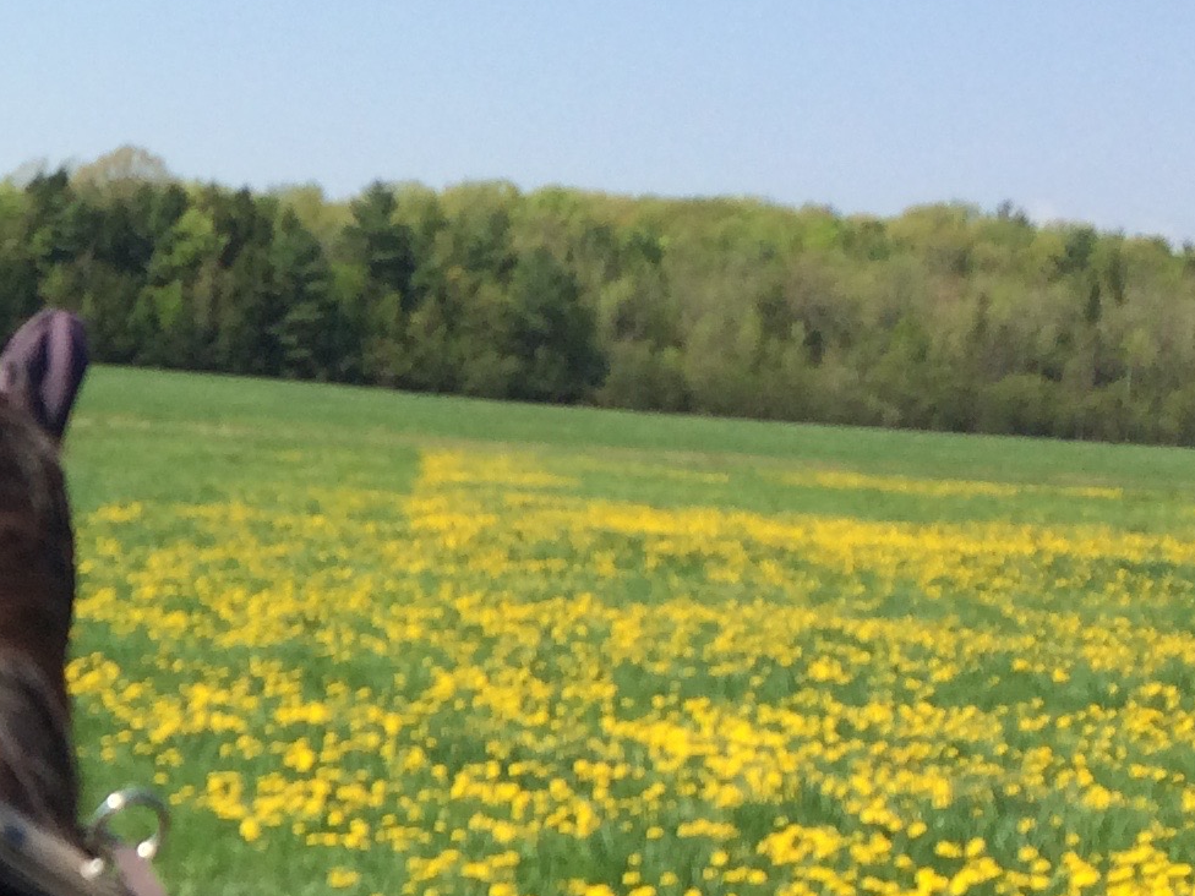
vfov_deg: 15.0
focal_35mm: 97
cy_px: 843
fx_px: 3349
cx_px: -315
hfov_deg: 18.9
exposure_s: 1/2160
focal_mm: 4.15
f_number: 2.2
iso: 32
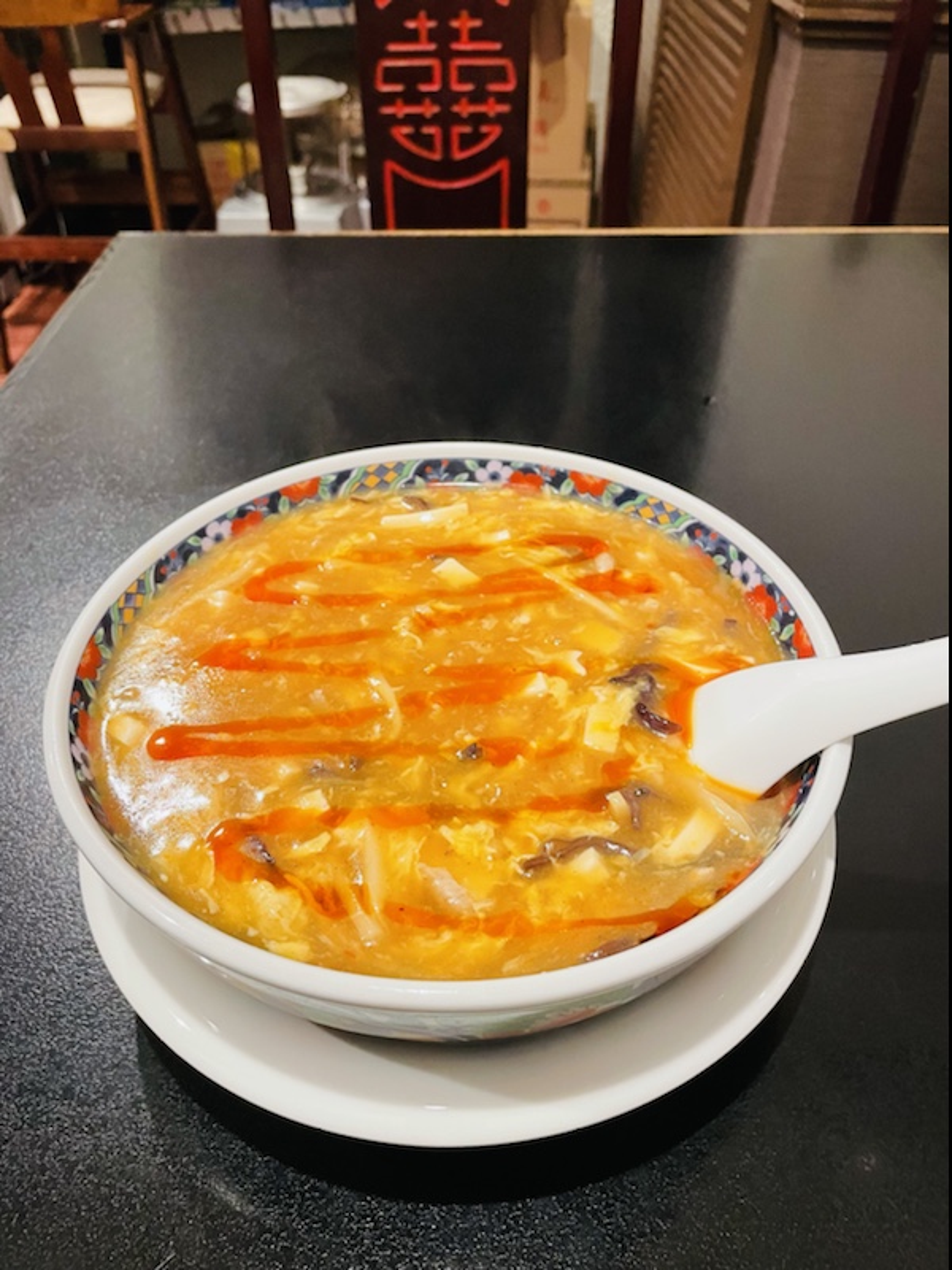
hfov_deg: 53.1
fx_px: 953
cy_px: 635
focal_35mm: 26
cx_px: 476
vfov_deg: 67.3
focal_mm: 4.2
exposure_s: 1/50
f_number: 1.6
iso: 250
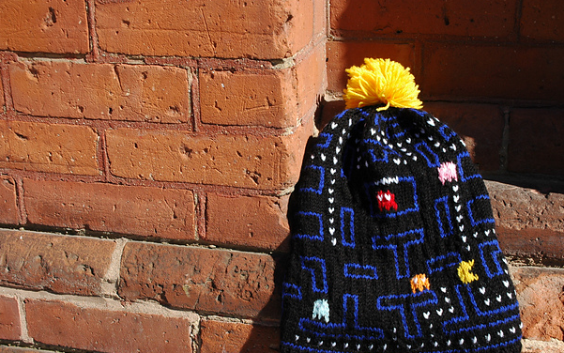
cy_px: 181
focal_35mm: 52
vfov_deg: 24.9
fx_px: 800
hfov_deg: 38.9
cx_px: 288
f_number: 13
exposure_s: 1/100
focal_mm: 32
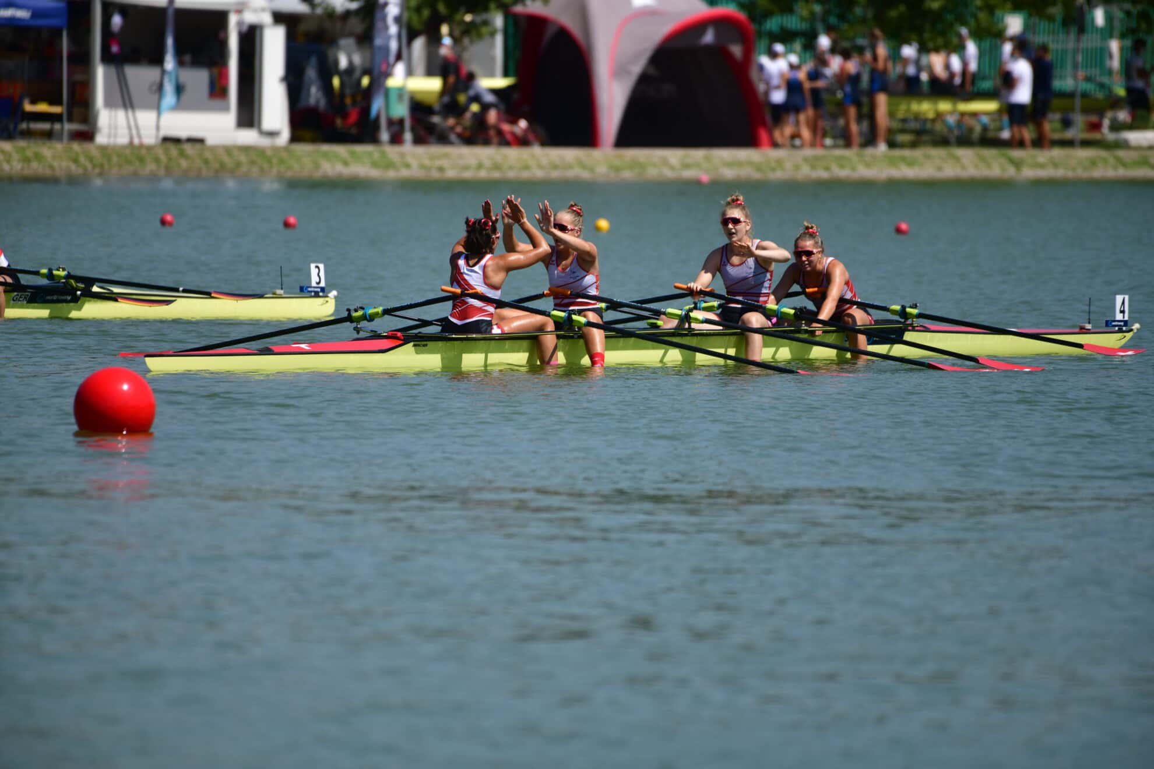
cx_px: 577
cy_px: 384
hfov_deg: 4.1
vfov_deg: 2.7
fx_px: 16027
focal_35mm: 500
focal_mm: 500
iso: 100
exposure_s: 1/1250
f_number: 5.6
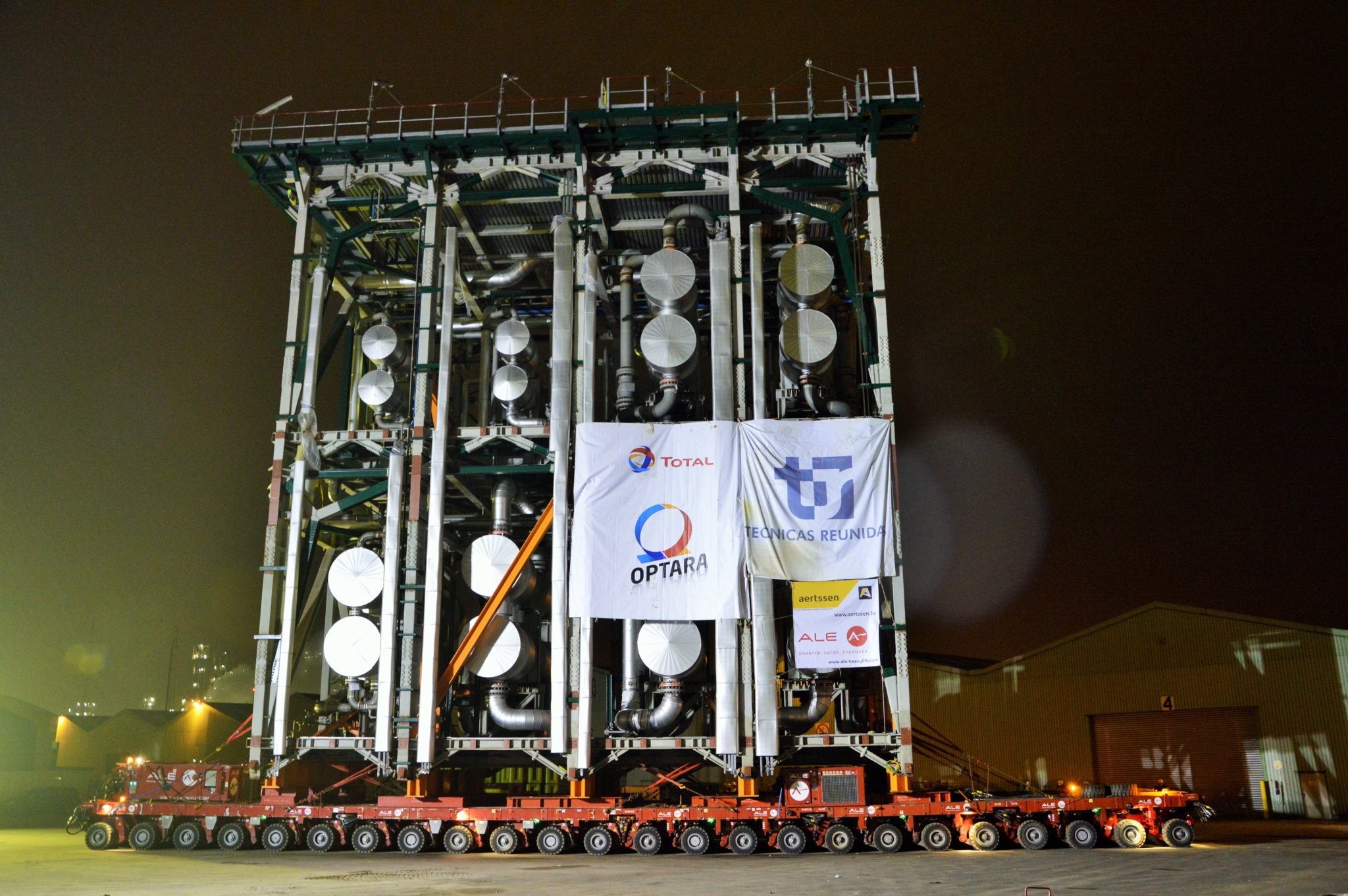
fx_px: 1010
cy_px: 448
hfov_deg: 67.4
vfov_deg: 47.9
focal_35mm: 27
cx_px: 674
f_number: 3.5
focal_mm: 18
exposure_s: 1/15
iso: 1100
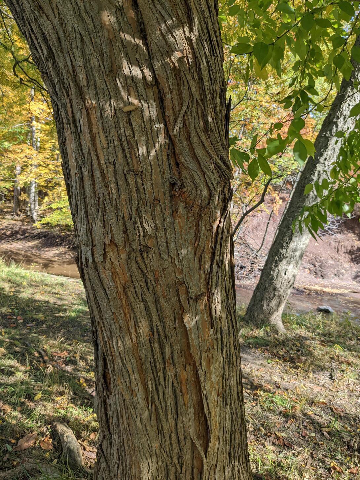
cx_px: 180
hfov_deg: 51.4
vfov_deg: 65.3
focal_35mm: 27
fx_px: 374
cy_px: 240
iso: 44
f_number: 1.73
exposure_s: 1/383
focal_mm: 4.38
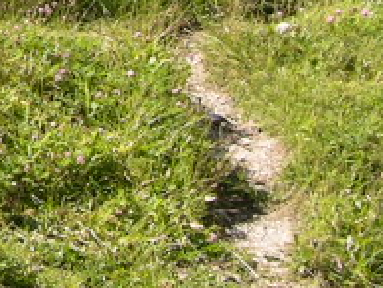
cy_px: -416
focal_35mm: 356
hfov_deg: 5.4
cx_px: -446
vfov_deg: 4.1
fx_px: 3944
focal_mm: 13.7
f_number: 4.4
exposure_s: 1/173
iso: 50
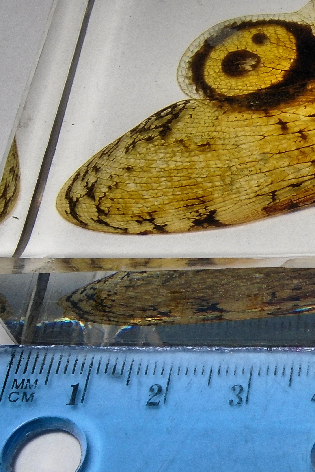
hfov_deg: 14.0
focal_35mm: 90
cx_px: 514
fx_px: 1181
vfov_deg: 22.6
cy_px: 239
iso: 100
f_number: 3.8
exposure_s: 1/160
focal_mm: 6.4
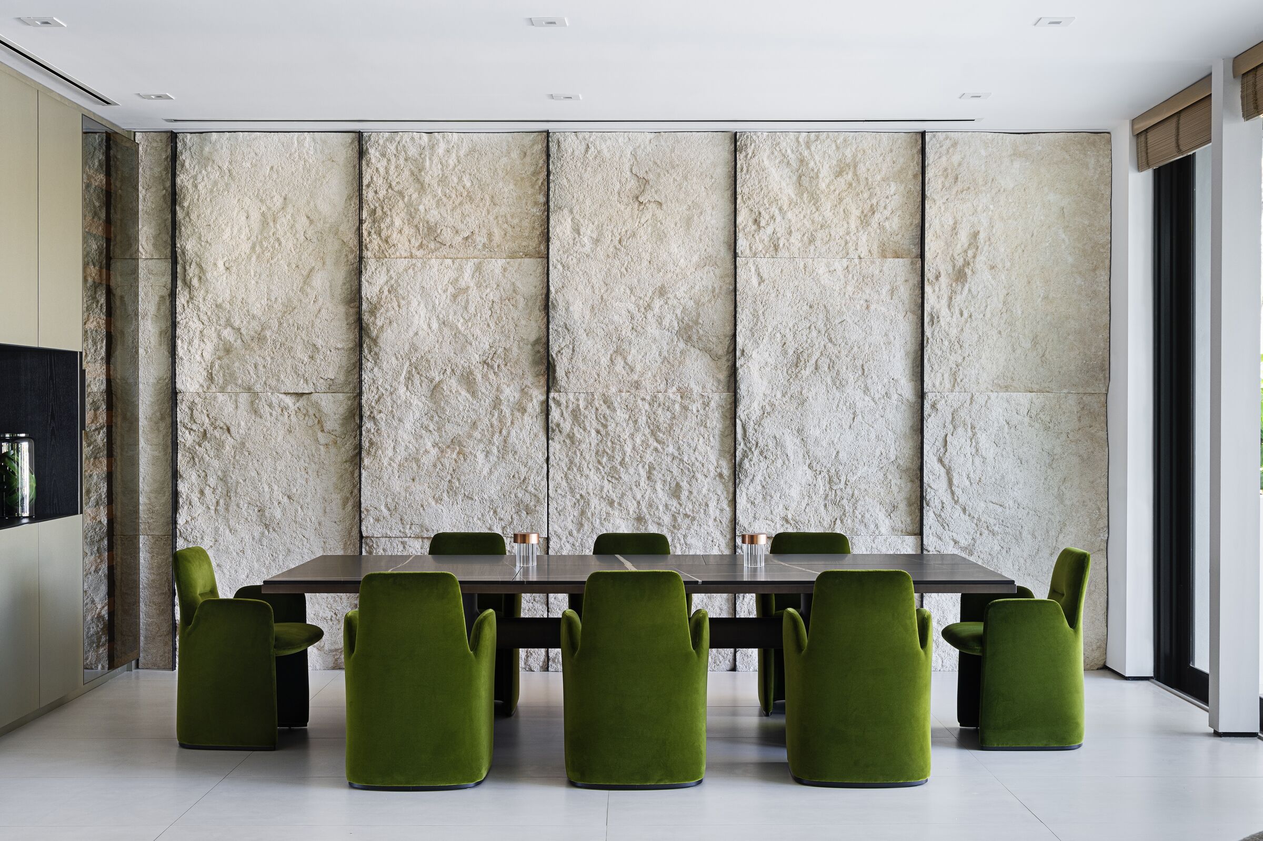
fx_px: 1578
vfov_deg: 29.8
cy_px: 420
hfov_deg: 43.6
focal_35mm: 45
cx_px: 632
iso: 125
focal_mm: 30
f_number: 10
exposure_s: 1/1.67
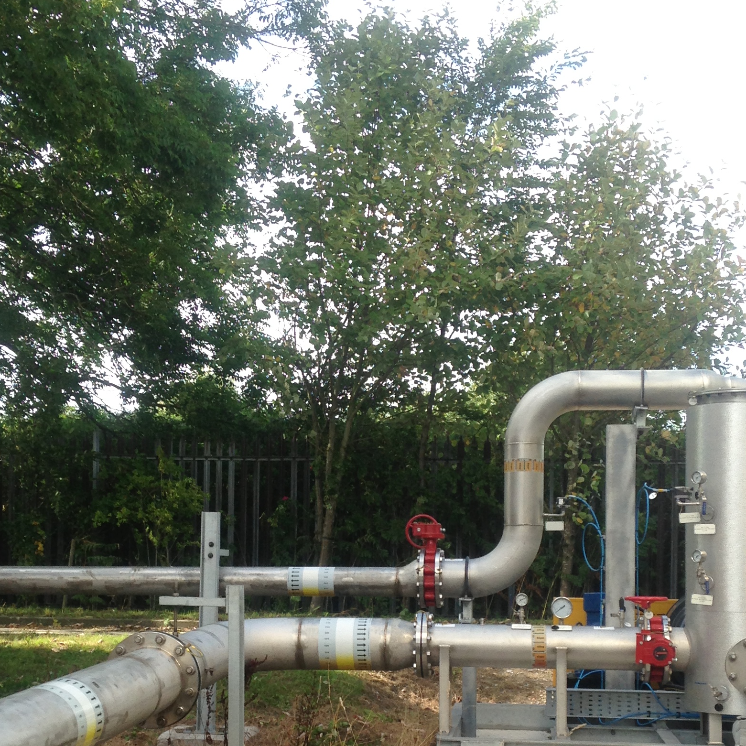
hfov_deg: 28.1
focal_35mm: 61
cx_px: 347
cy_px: 574
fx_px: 1487
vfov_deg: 27.7
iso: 50
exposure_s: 1/484
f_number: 2.4
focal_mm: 4.13
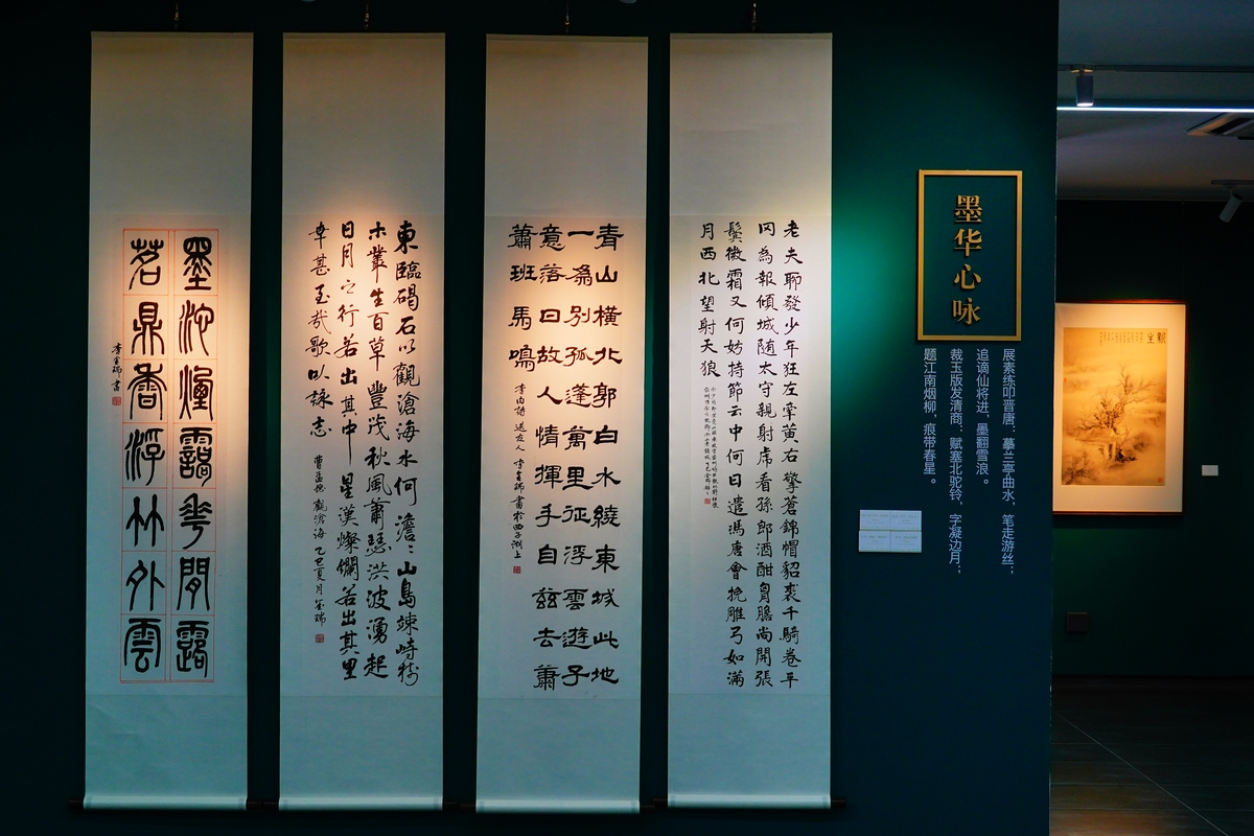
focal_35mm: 59
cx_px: 627
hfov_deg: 33.9
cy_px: 418
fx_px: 2055
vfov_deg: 23.0
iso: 640
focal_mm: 59
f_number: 5
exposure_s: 1/160
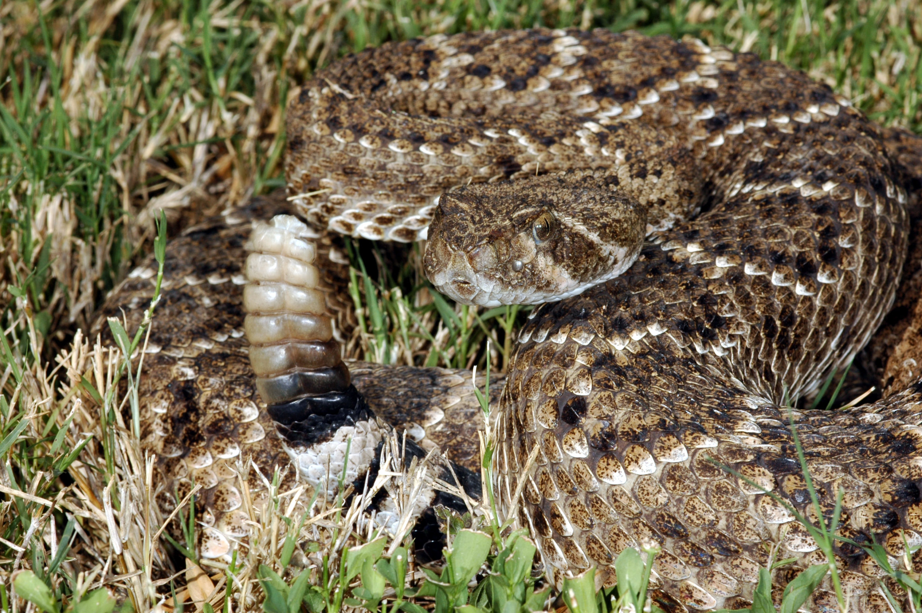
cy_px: 306
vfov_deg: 8.7
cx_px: 461
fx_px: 4030
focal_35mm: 158
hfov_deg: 13.1
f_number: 14
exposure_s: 1/250
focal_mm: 105
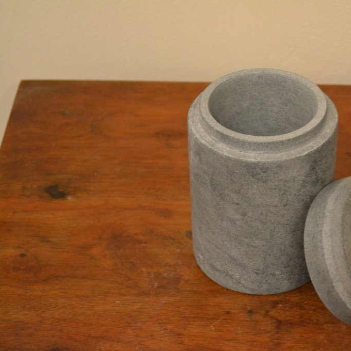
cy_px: 175
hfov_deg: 16.4
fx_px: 1212
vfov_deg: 16.5
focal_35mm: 106
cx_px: 263
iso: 3200
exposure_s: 1/10
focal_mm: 55
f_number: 5.6
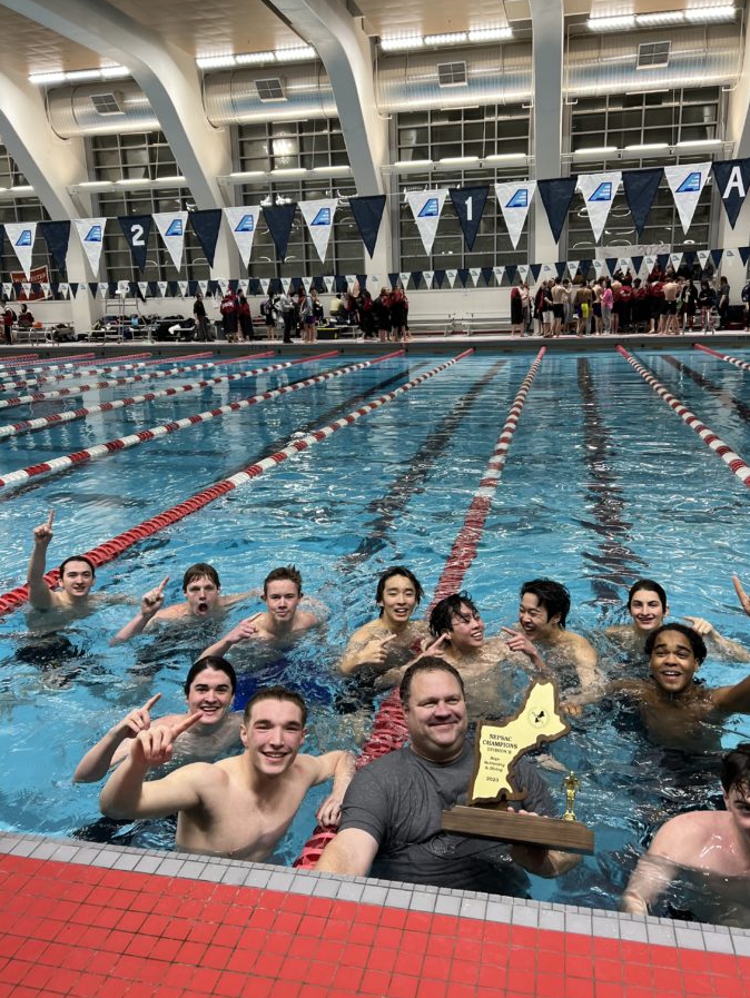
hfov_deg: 51.4
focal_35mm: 27
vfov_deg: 65.3
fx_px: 779
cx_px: 388
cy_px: 508
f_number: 1.5
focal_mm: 5.7
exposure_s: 1/120
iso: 125
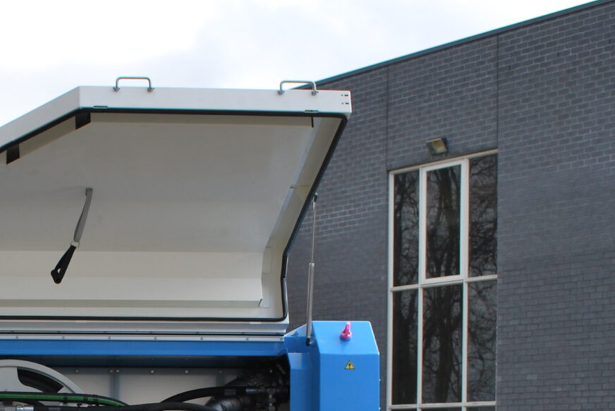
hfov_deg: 23.9
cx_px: 37
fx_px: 1402
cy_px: 485
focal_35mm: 82
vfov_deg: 16.1
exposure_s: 1/160
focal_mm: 20
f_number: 6.3
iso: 100
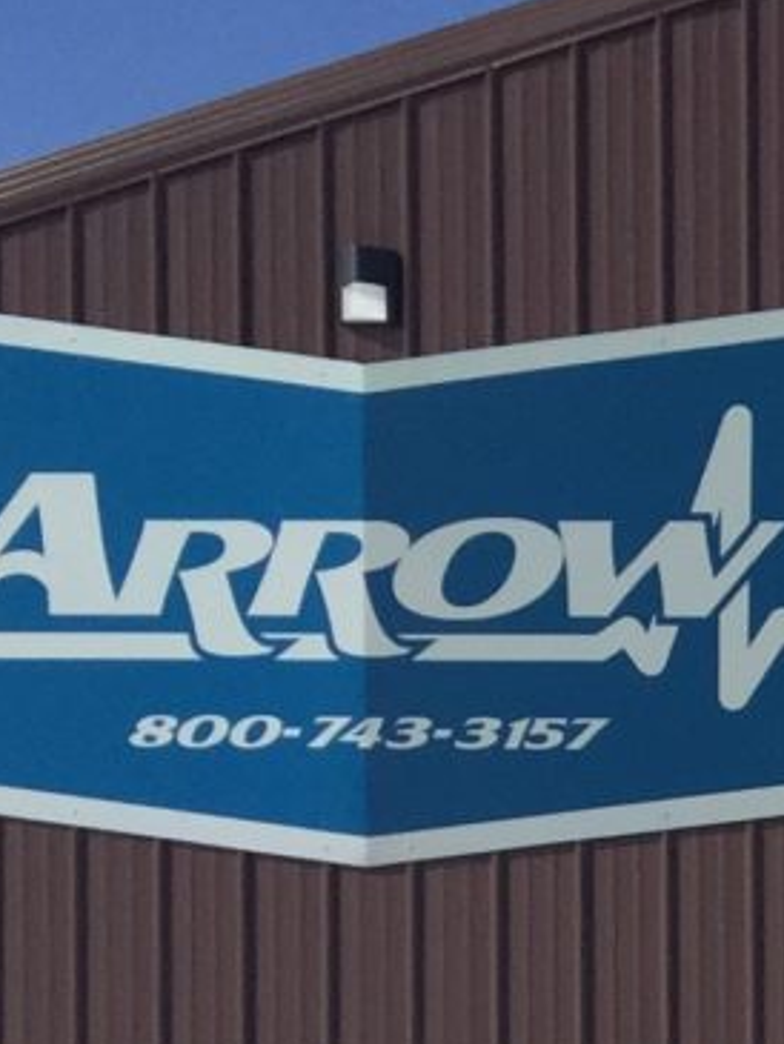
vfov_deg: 13.1
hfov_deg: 8.9
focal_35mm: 143
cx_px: 2149
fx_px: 4316
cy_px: 1550
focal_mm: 4.15
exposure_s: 1/6623
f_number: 2.2
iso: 32
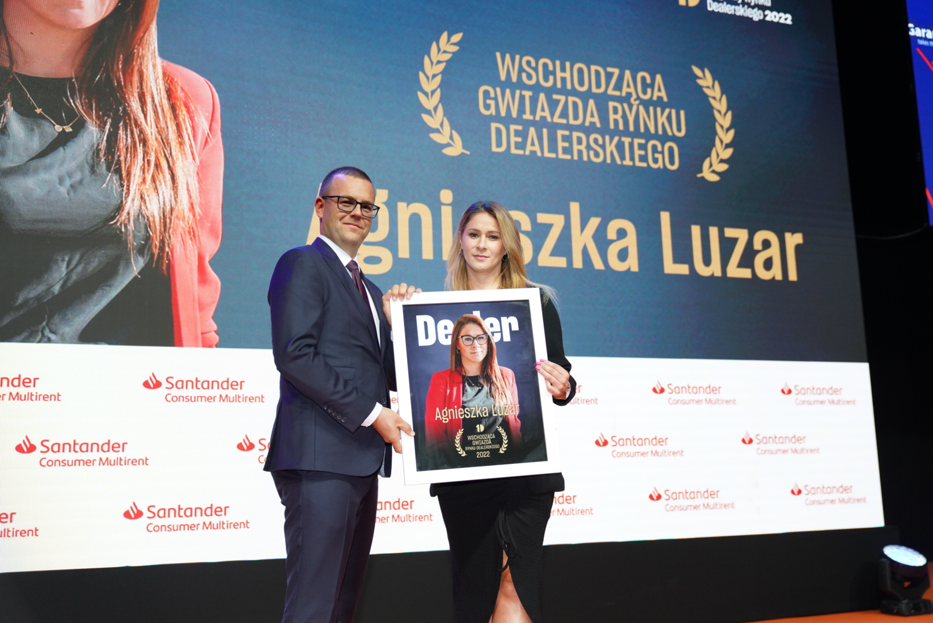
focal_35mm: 36
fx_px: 934
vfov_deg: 36.9
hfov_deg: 53.1
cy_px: 312
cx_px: 466
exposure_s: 1/320
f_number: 3.2
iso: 2000
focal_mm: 36
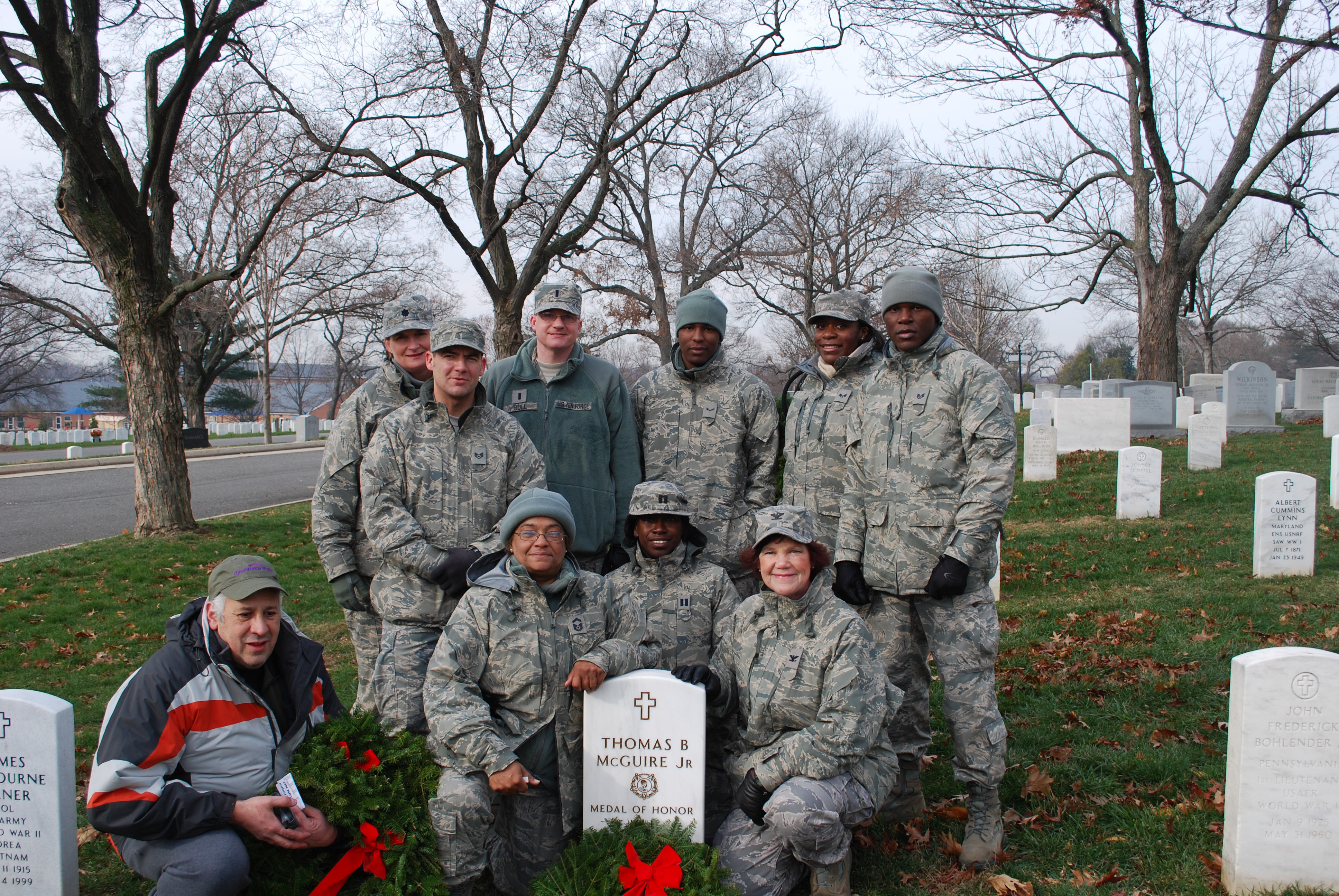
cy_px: 448
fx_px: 1229
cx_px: 670
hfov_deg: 57.2
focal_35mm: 33
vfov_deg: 40.1
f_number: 6.3
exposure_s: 1/160
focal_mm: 22
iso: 100
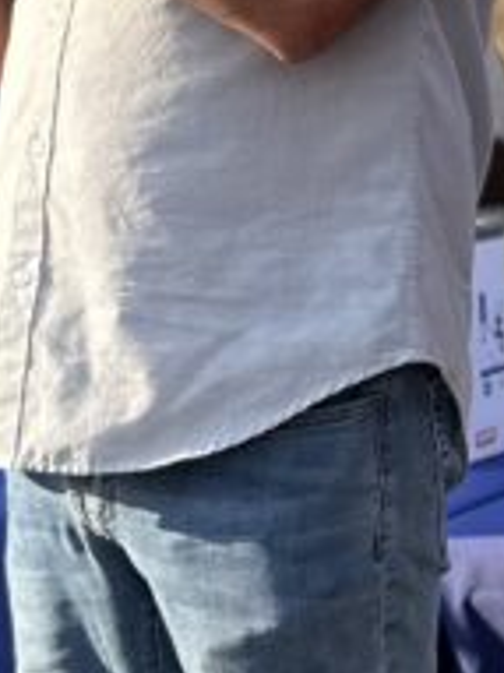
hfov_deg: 11.2
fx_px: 2507
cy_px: 32
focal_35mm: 129
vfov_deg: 15.1
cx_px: 673
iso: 80
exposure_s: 1/2525
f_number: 1.78
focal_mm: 6.86
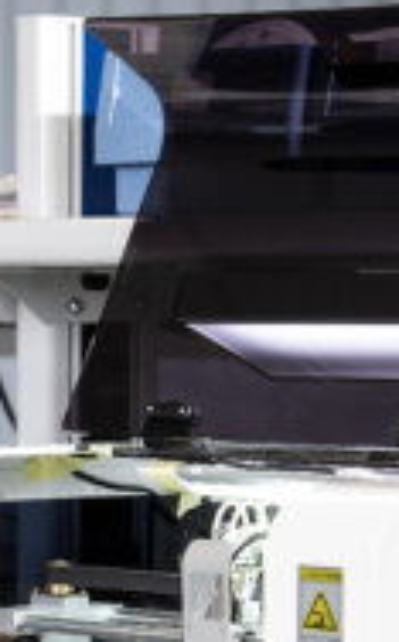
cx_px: -191
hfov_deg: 5.7
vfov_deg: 9.1
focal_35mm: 229
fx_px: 3997
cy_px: 772
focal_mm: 55
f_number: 2.8
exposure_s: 1/160
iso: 400
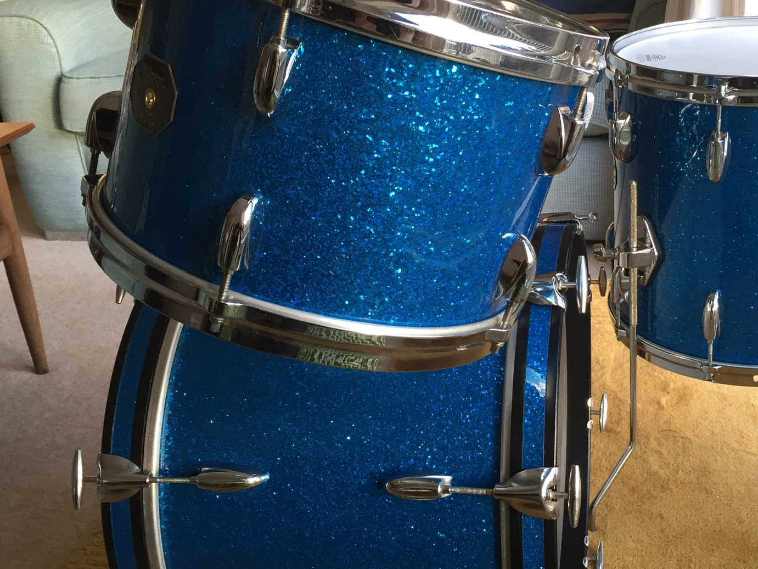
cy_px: 277
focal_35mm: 43
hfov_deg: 43.2
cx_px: 506
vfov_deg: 33.6
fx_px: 942
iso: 32
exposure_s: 1/33
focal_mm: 4.15
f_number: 2.2
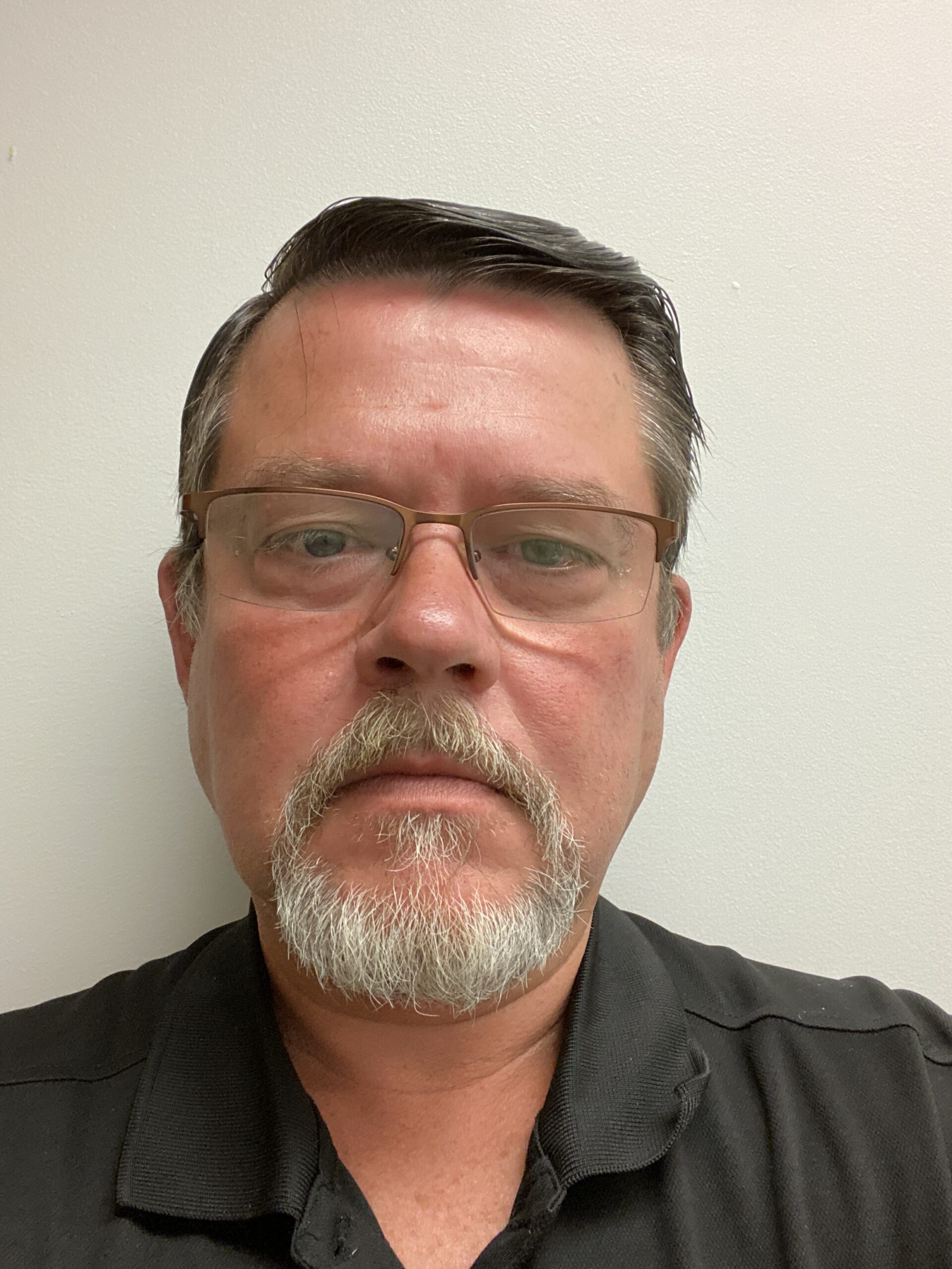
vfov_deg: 60.0
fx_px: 1100
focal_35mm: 30
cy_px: 634
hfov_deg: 46.8
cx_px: 476
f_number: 2.2
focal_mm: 2.71
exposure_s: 1/60
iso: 320
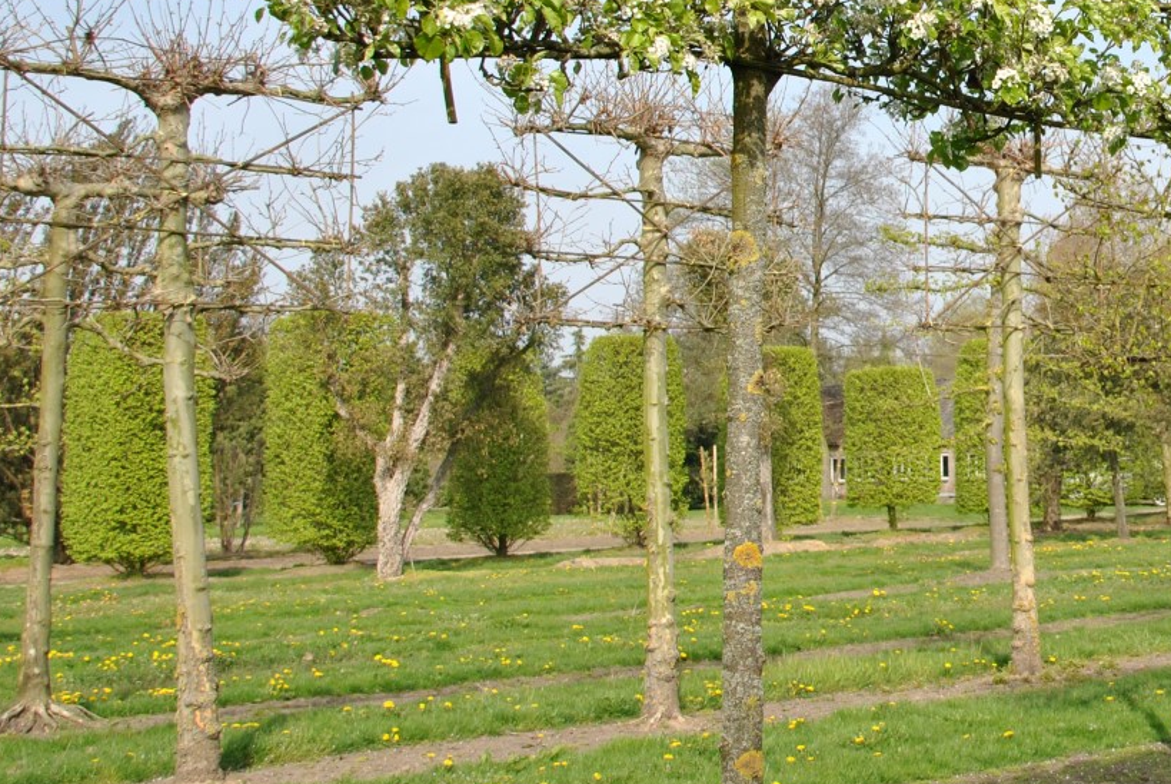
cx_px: 1125
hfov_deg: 29.2
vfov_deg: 20.7
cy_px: 156
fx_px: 2117
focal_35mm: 65
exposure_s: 1/200
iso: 100
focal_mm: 22
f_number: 7.1
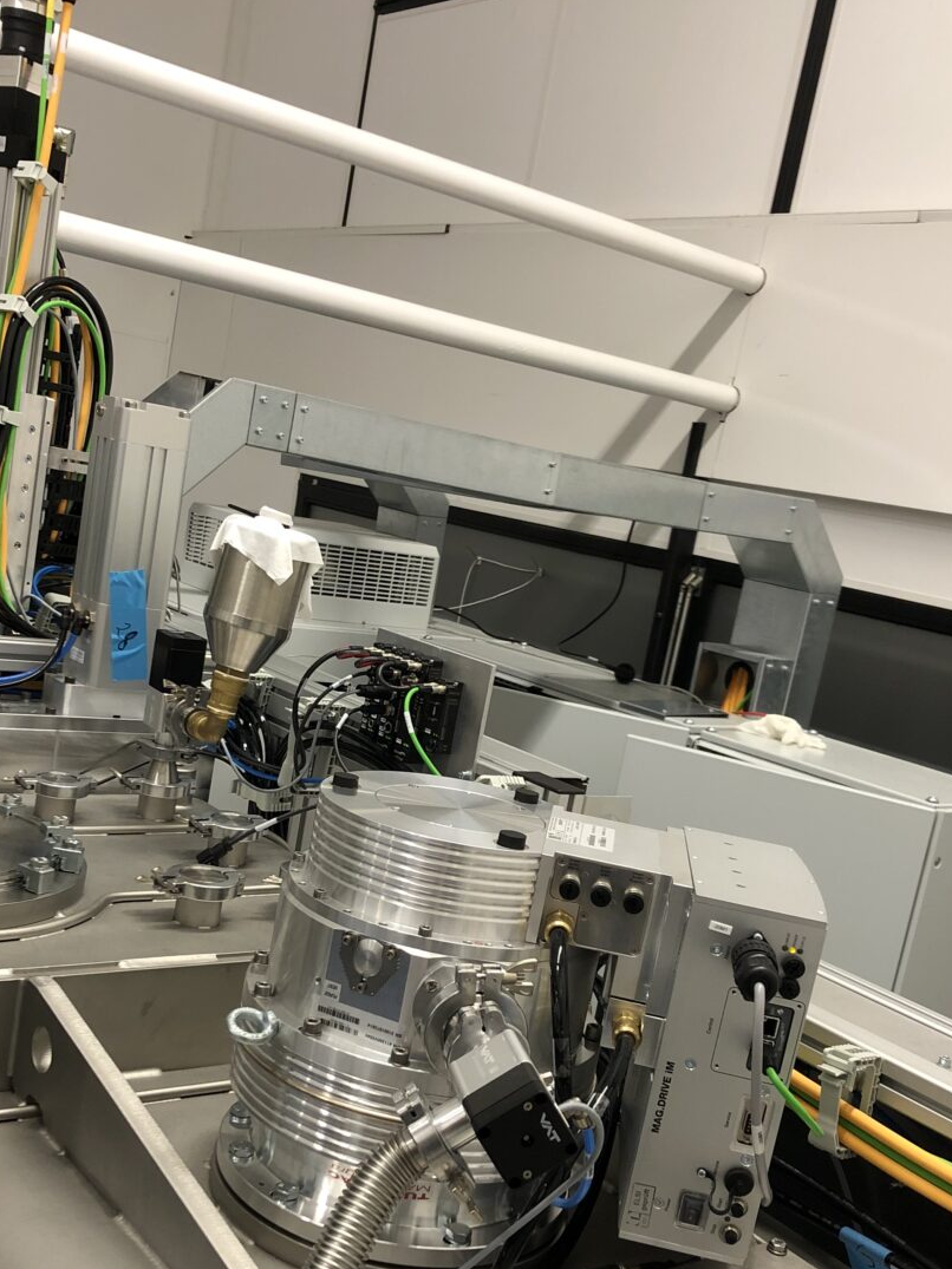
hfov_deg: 35.9
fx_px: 1467
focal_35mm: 40
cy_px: 790
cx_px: 407
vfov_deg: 46.4
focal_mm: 3.99
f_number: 1.8
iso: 40
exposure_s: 1/17
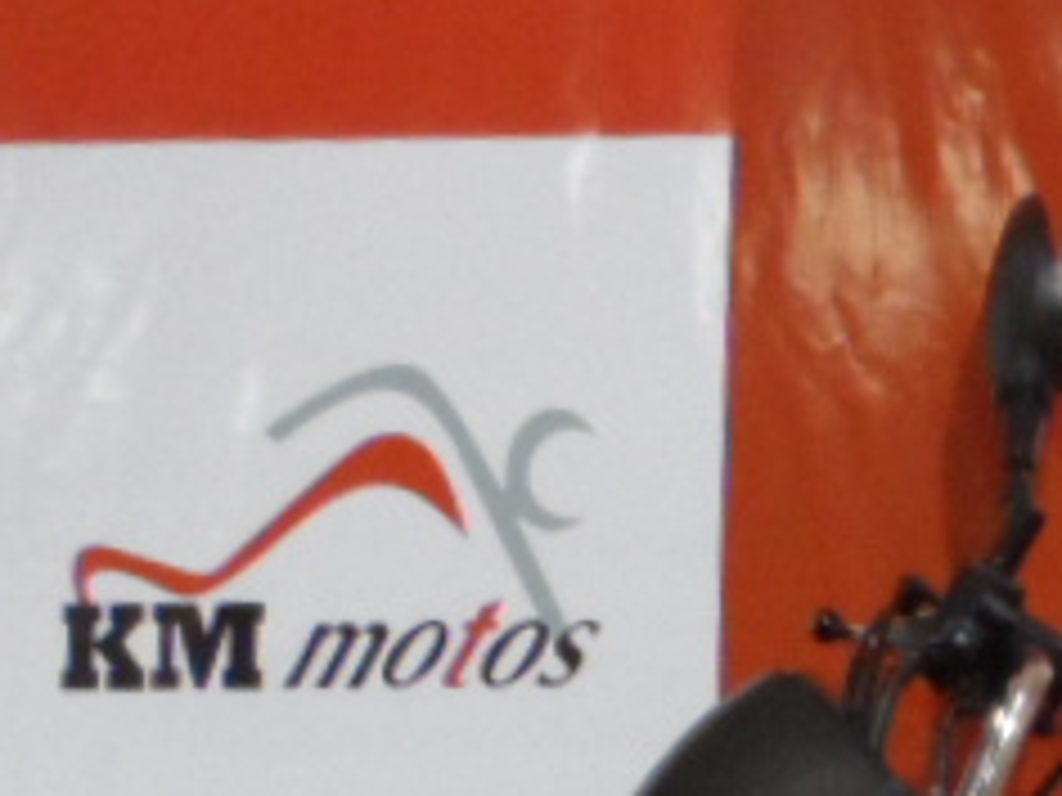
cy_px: 1309
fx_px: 3191
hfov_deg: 16.7
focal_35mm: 104
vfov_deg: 13.2
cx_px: 1706
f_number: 3.2
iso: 400
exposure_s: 1/30
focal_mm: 4
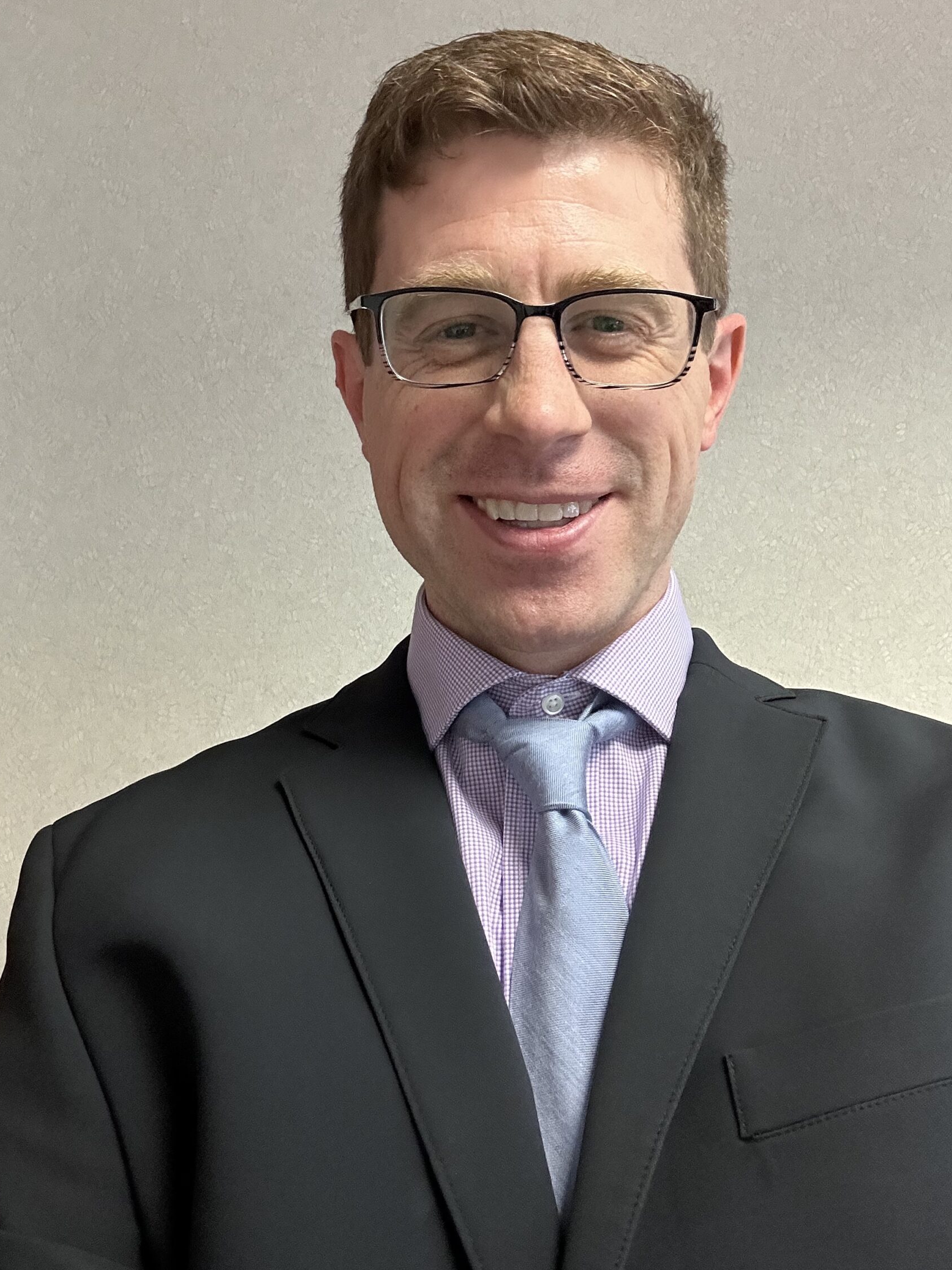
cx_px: 487
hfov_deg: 41.8
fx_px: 1247
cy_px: 579
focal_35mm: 34
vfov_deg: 53.9
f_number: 1.9
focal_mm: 2.69
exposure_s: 1/60
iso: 250
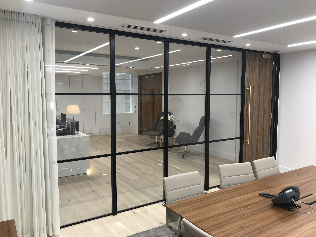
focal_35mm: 28
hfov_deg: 63.4
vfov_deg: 49.7
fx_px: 256
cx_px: 158
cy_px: 118
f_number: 1.8
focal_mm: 3.99
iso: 25
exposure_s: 1/50
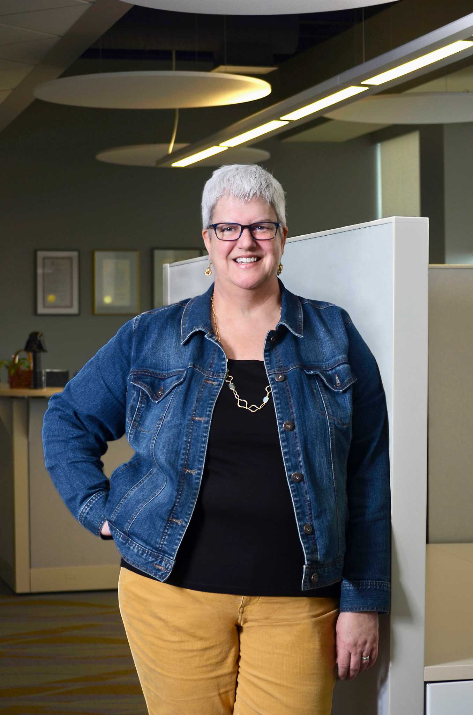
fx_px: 1634
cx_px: 236
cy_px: 358
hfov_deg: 16.5
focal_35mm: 82
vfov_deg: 24.7
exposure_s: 1/160
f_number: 4.5
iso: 200
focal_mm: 55
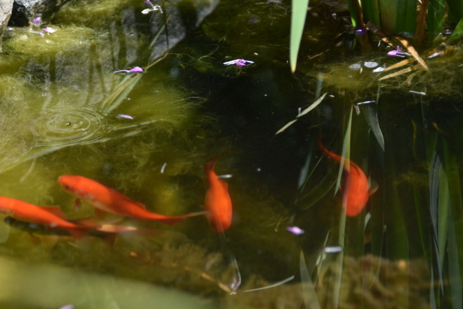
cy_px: 165
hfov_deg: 5.7
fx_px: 4640
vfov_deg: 3.8
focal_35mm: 361
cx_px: 176
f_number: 5.6
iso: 250
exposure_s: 1/500
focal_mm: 165
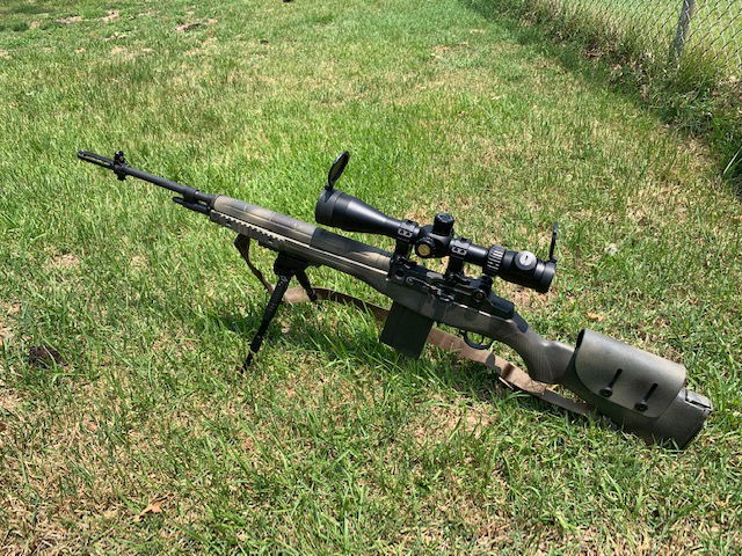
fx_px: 557
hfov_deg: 67.3
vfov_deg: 53.1
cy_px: 278
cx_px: 371
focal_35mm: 26
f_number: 1.8
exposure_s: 1/1299
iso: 25
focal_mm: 4.25
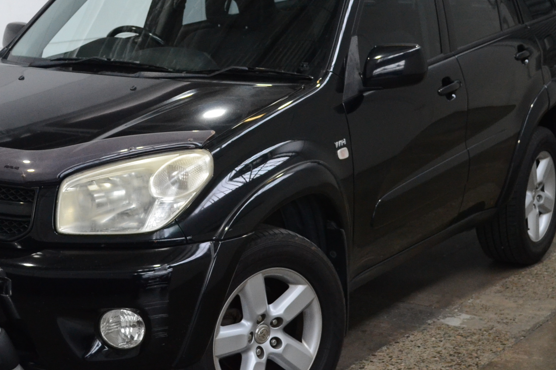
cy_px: 164
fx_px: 1205
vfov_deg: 17.5
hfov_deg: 25.9
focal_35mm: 78
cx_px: 197
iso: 1600
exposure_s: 1/320
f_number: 5
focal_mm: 34
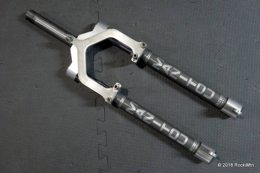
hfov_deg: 51.9
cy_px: 86
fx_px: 267
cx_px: 130
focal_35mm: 37
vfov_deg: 36.0
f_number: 6.3
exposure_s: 1/13
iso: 1600
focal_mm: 13.58
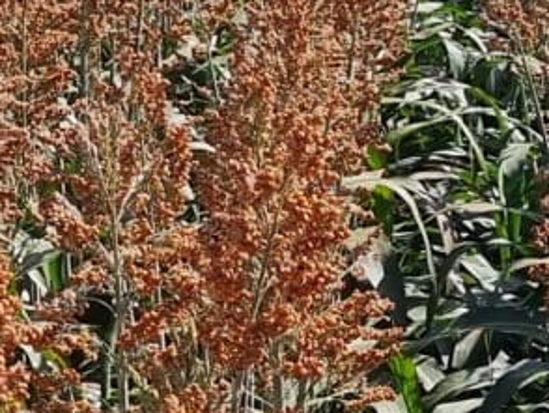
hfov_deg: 10.9
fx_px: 2873
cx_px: 284
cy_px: 295
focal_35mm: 181
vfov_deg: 8.2
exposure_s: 1/2712
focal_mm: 5.4
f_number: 1.8
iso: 50
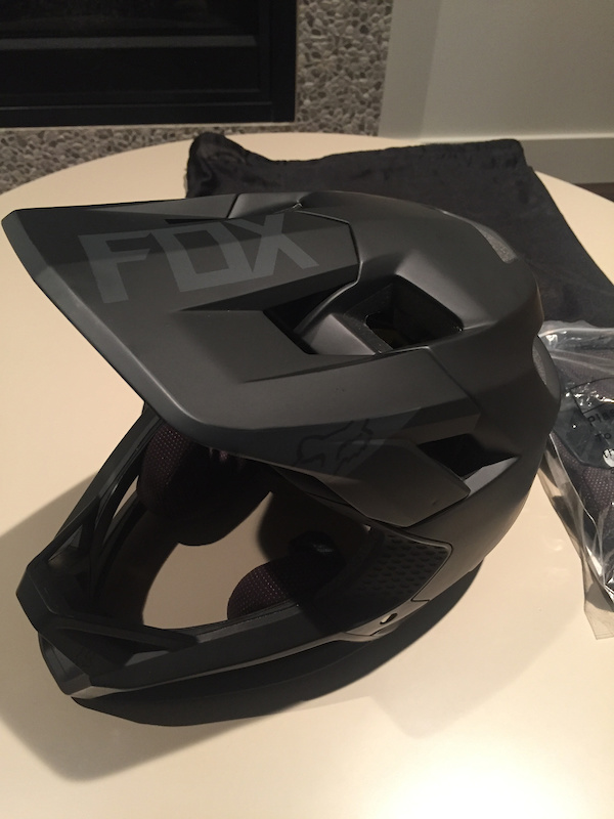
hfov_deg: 48.2
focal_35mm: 29
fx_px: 686
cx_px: 307
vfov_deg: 61.7
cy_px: 410
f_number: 2.2
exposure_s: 1/30
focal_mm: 4.15
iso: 160
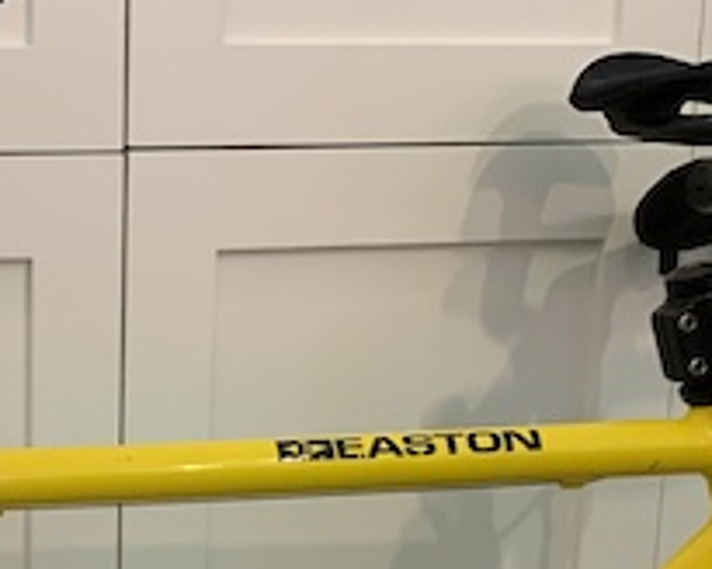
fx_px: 2086
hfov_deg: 19.0
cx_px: 56
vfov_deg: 15.0
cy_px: 697
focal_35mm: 99
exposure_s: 1/40
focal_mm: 4.25
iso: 320
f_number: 1.8
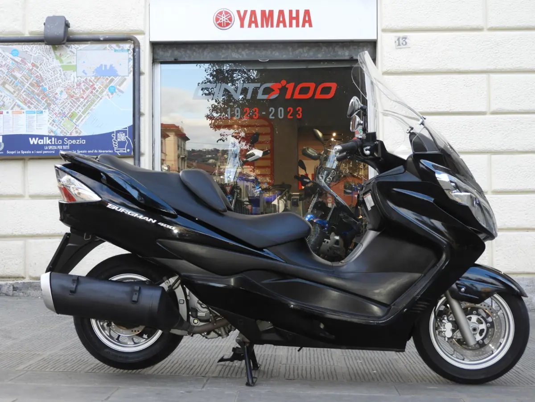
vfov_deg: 26.6
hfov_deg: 34.9
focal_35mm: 55
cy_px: 201
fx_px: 850
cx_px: 268
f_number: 4
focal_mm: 9.9
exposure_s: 1/50
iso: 100
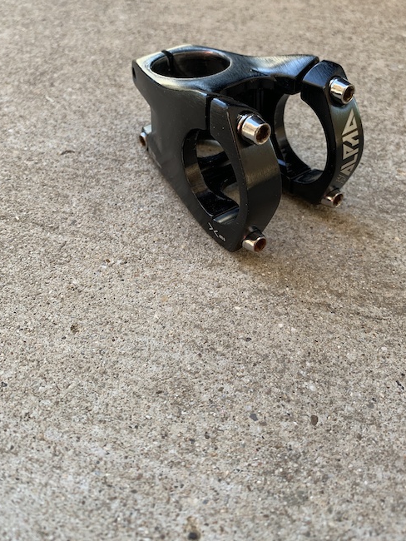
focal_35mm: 32
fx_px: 500
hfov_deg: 44.1
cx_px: 227
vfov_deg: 56.7
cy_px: 248
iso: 50
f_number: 1.8
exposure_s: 1/121
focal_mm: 4.25
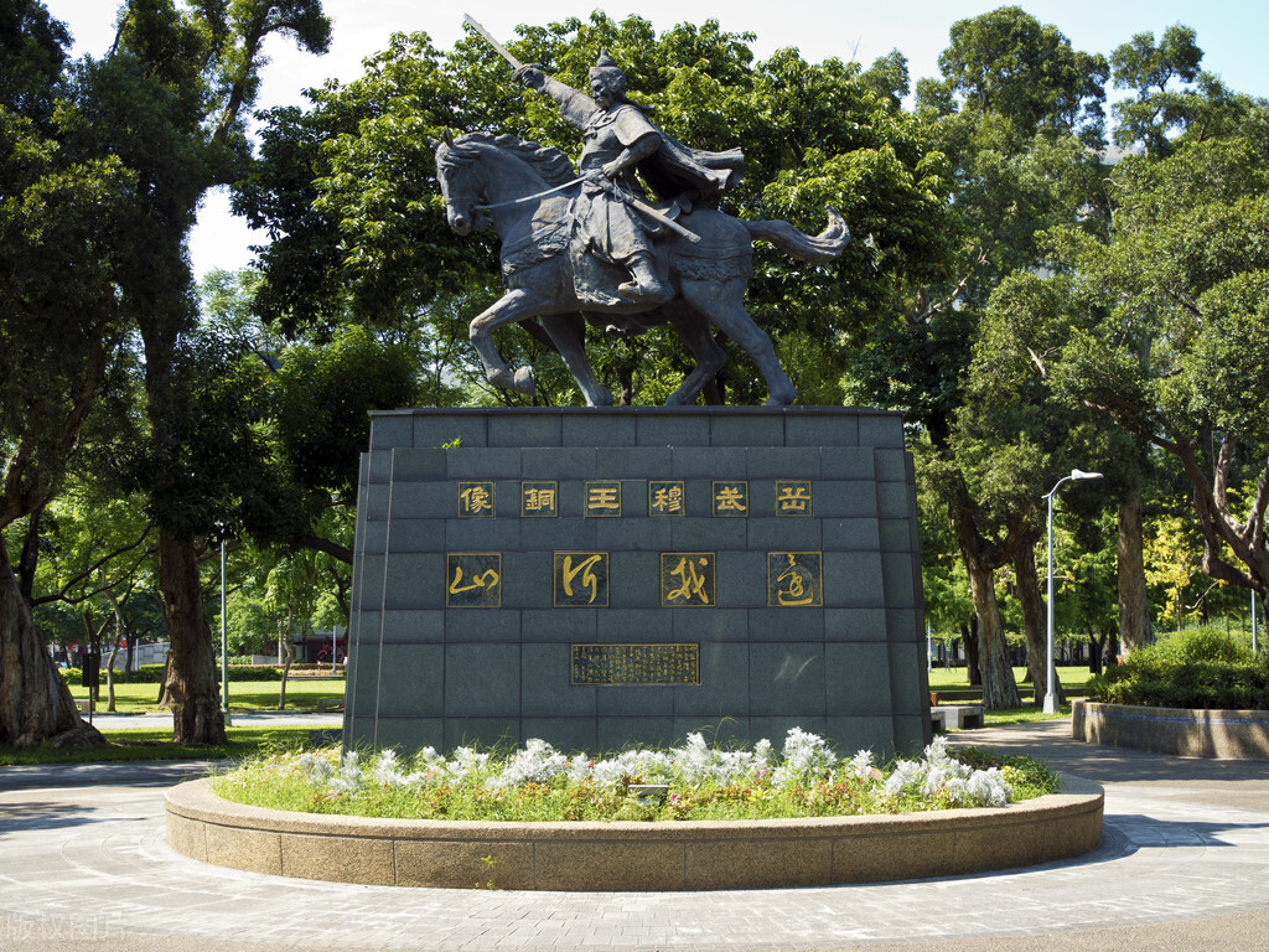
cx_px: 634
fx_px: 1833
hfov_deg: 38.2
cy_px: 476
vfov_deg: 29.1
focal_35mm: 50
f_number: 8
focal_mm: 25
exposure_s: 1/50
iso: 100
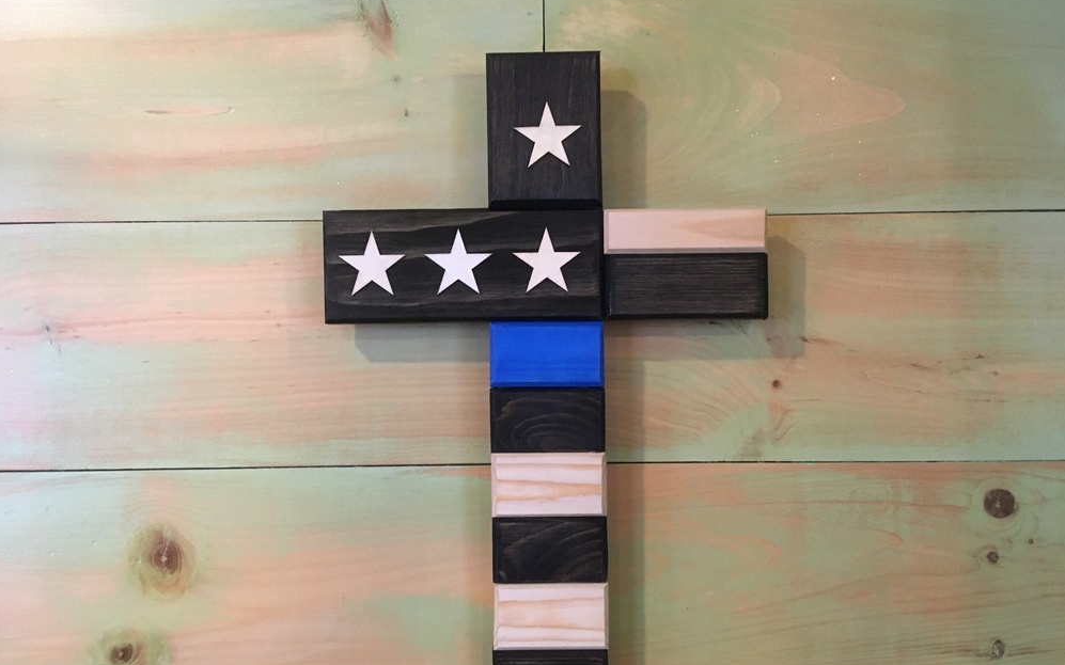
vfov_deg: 40.6
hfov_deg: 61.2
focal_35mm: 31
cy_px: 361
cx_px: 532
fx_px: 900
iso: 200
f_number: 2.2
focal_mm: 4.15
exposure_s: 1/17
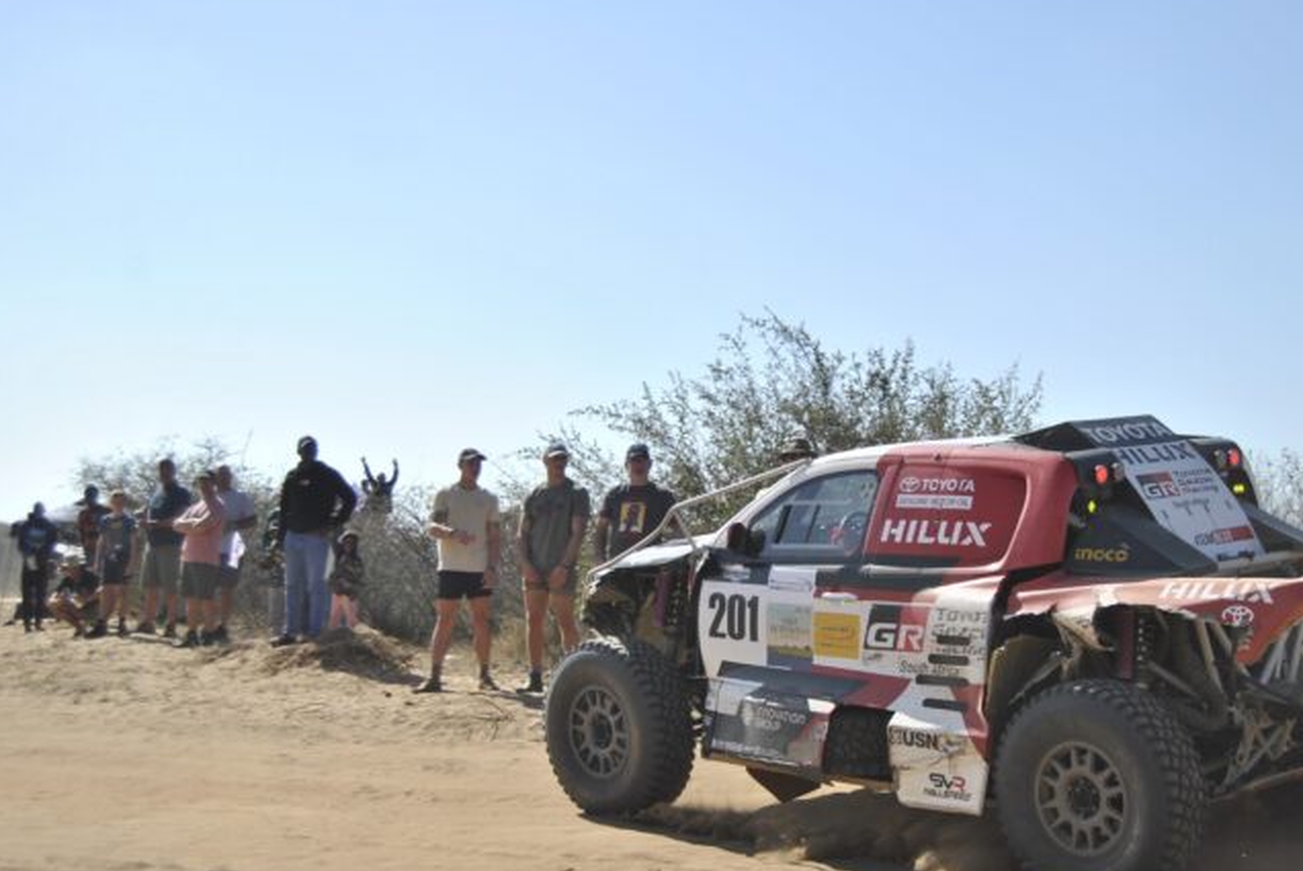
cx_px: 746
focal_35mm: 58
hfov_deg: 34.4
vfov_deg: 23.4
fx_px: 2101
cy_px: 465
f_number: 4.5
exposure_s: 1/1000
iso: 110
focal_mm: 32
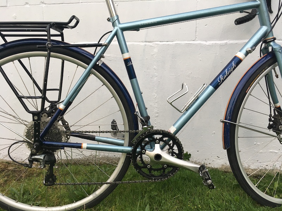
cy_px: 106
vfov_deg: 48.2
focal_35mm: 29
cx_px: 141
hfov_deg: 61.7
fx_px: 236
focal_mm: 4.15
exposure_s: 1/40
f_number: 2.2
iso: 25
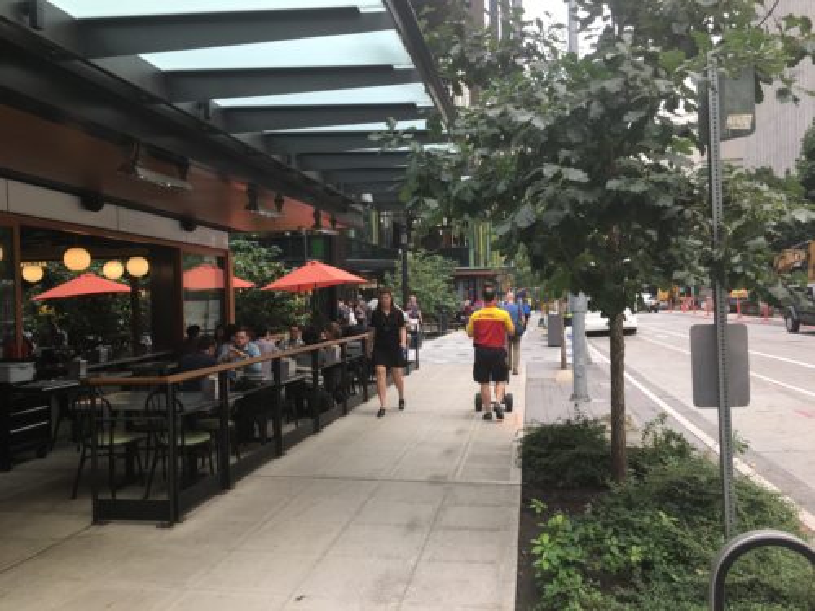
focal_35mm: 29
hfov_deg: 61.7
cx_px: 408
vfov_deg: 48.2
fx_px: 683
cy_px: 306
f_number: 2.2
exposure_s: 1/120
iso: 32
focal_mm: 4.15
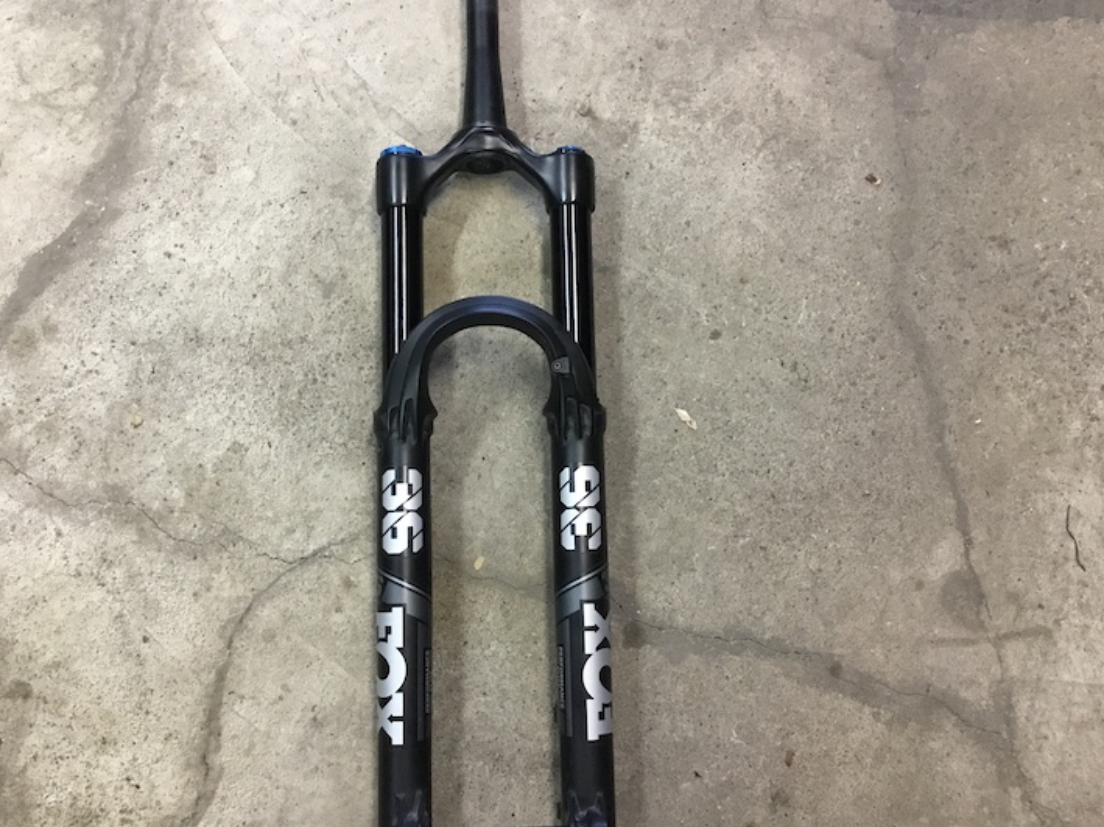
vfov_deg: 40.7
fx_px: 1116
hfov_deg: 52.6
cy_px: 424
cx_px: 525
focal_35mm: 35
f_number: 2.4
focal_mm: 3.3
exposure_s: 1/30
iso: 125
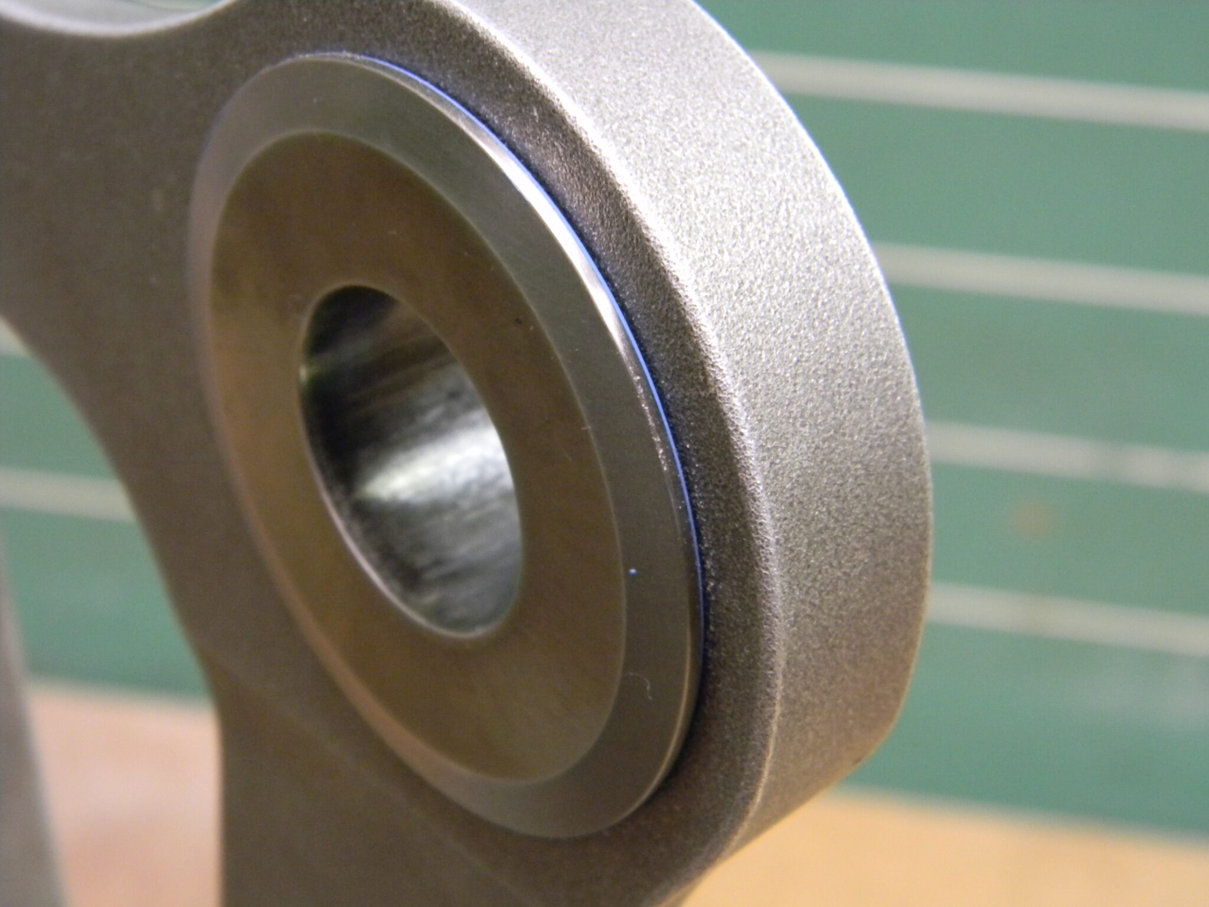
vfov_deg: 17.8
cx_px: 604
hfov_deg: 23.6
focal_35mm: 83
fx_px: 2899
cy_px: 454
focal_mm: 15.1
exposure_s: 1/7.2
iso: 400
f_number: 4.5
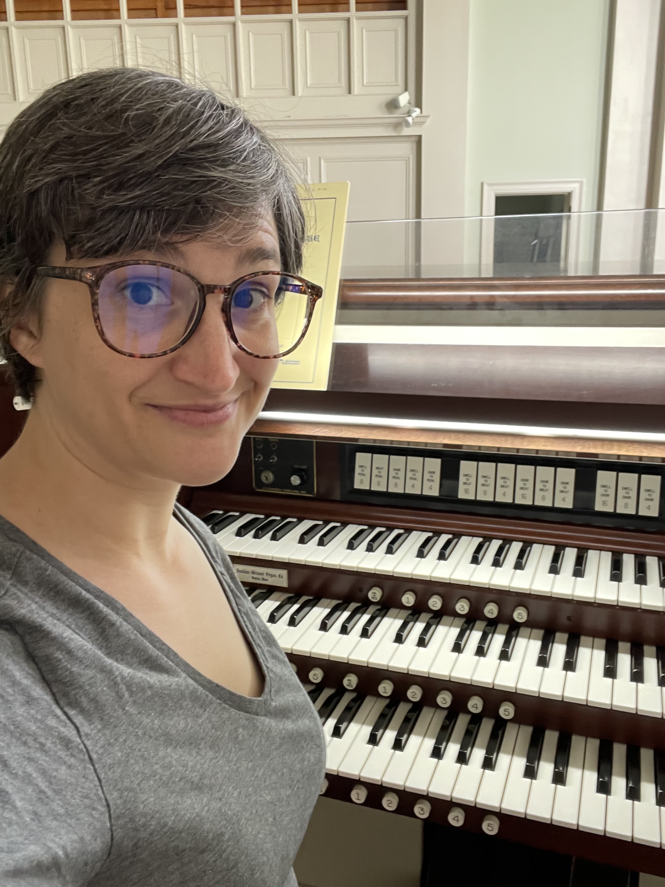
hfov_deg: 46.8
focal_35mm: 30
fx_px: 768
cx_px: 332
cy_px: 444
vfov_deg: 60.0
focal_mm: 2.71
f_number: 2.2
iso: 400
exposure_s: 1/30
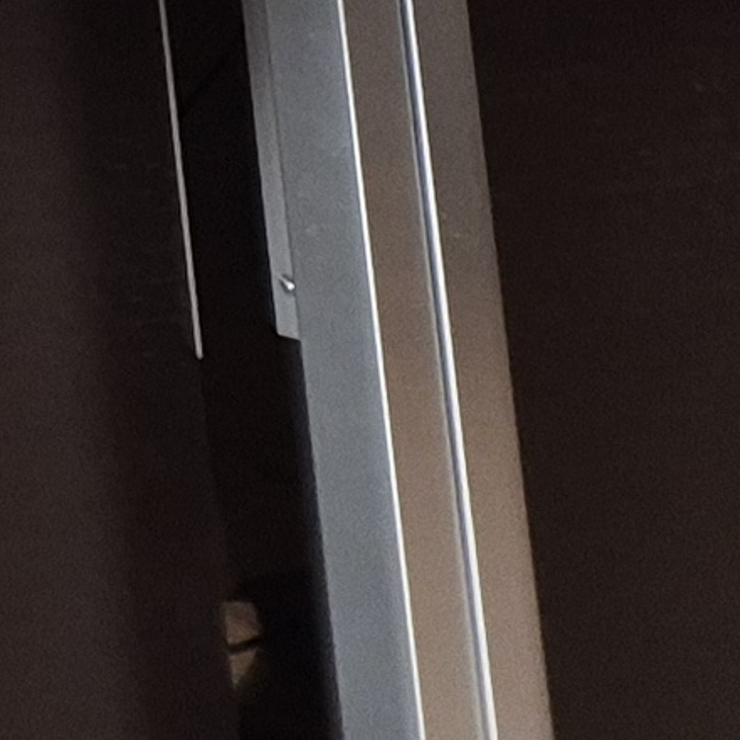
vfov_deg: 7.7
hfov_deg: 7.0
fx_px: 4474
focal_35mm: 185
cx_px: -2302
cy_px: -1766
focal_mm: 5.4
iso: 125
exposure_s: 1/100
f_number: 1.8
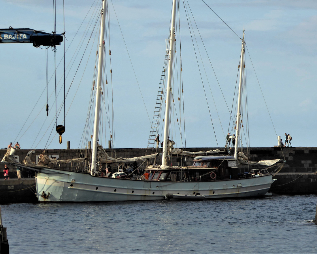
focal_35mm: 244
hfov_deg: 7.9
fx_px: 2289
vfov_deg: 6.3
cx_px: 154
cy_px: 99
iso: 80
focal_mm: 30.9
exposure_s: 1/320
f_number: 5.6
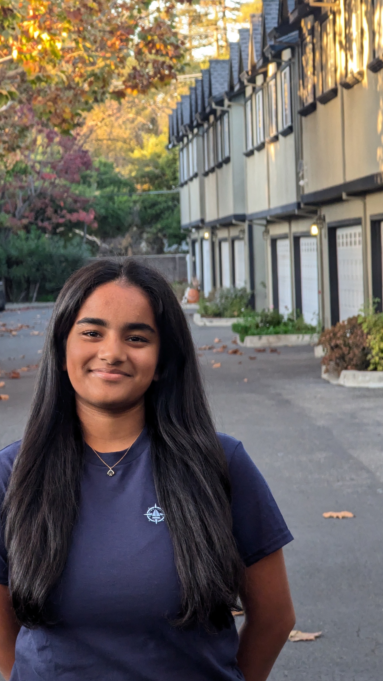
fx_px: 2401
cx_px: 119
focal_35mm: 133
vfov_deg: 16.1
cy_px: 358
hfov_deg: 9.1
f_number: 3.5
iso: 453
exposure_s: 1/174
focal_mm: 19
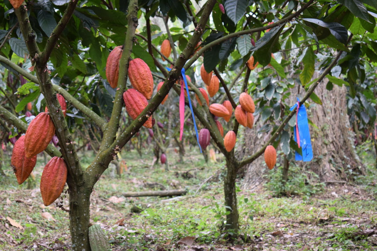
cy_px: 126
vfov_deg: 16.6
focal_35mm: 82
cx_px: 188
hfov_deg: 24.6
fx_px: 864
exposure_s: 1/125
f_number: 5.6
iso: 1000
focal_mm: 55
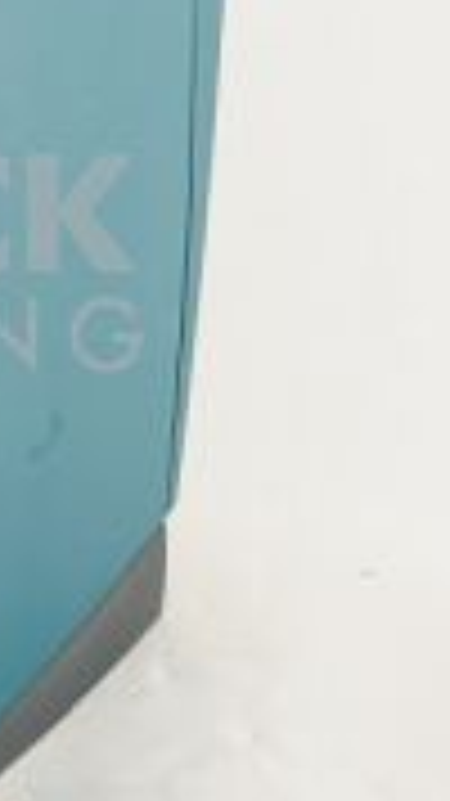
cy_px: 263
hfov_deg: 6.8
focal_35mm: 176
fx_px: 3737
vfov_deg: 12.2
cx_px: -306
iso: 1600
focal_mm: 50
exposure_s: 1/125
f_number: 10
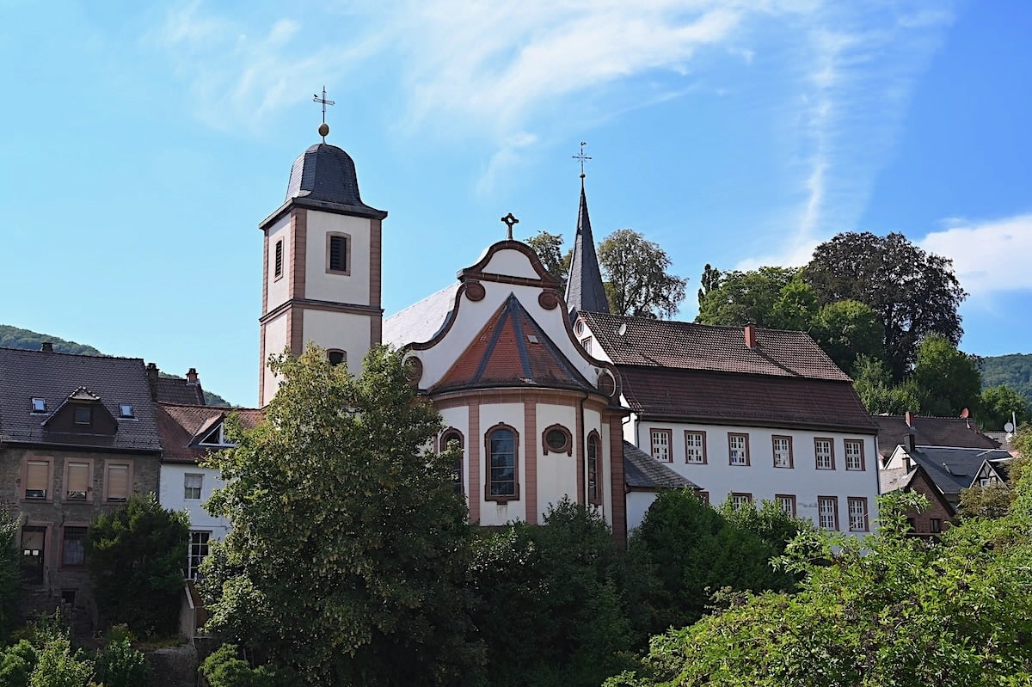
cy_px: 344
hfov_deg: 44.5
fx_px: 1261
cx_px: 516
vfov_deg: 30.5
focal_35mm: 44
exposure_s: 1/500
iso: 400
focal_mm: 44
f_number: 11
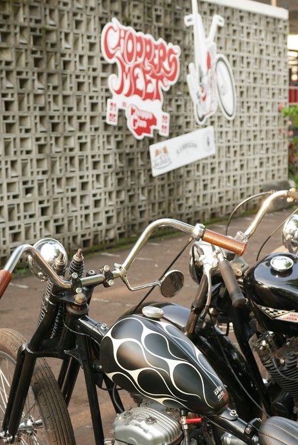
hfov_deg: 22.7
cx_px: 147
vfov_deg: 33.3
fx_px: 743
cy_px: 244
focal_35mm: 60
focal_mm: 24.5
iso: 200
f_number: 3.2
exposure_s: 1/125
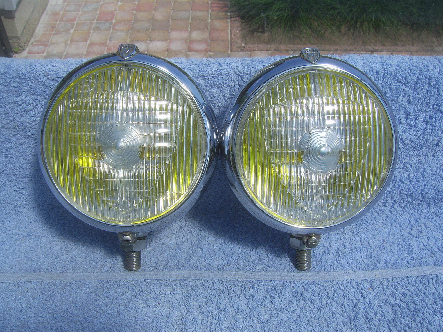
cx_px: 212
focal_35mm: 40
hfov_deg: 46.8
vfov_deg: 36.0
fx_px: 512
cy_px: 169
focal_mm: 7.8
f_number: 6.4
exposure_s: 1/500
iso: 50
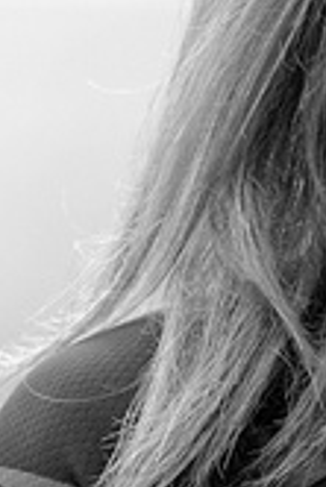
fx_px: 7414
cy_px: 472
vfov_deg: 3.8
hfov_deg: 2.5
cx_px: 699
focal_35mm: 547
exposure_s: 1/900
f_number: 2.8
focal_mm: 56
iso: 400
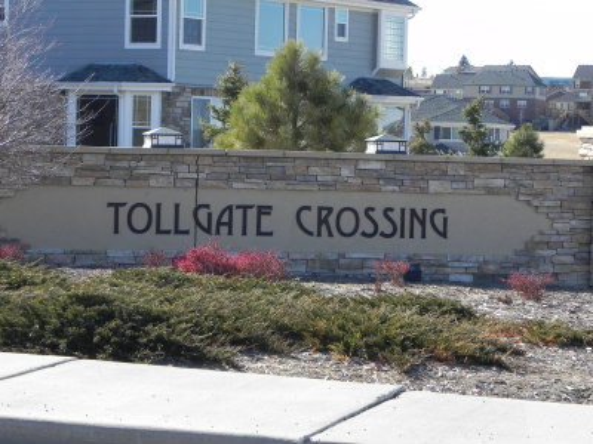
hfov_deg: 15.3
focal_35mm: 129
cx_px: 296
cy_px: 222
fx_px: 2210
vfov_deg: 11.5
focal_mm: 23
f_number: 4.5
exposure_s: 1/430
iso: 160
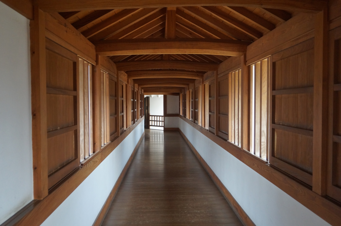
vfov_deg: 38.3
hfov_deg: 55.2
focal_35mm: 34
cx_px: 170
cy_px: 113
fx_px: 326
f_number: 4.5
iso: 1250
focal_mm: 23
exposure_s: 1/160
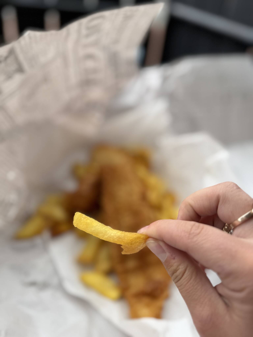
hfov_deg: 56.8
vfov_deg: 71.6
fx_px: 234
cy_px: 168
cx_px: 126
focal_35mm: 24
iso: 80
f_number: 1.78
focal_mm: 6.76
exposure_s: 1/464
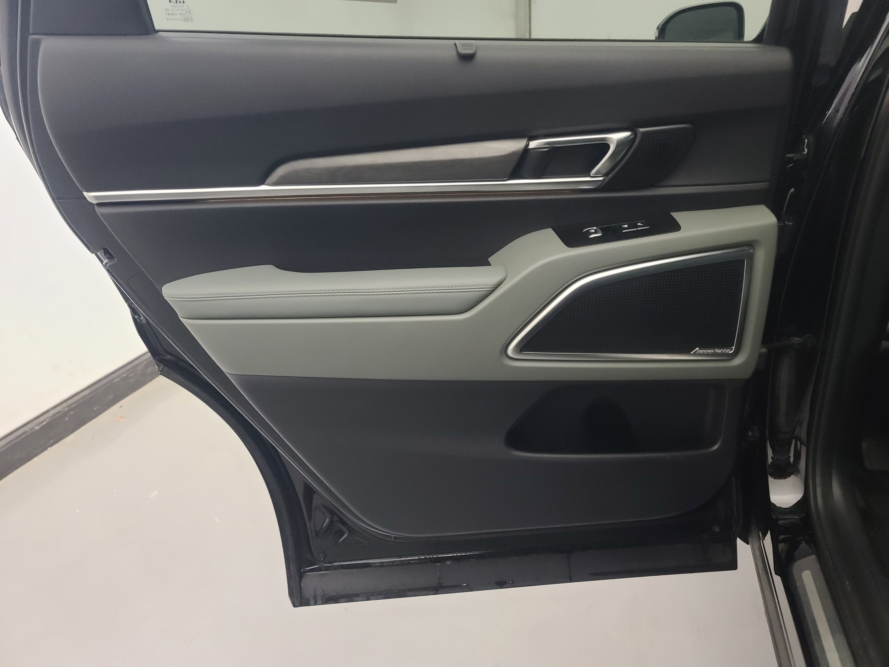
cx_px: 444
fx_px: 642
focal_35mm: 25
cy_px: 334
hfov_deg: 69.4
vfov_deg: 54.9
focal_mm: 7
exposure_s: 1/40
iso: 500
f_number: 1.8
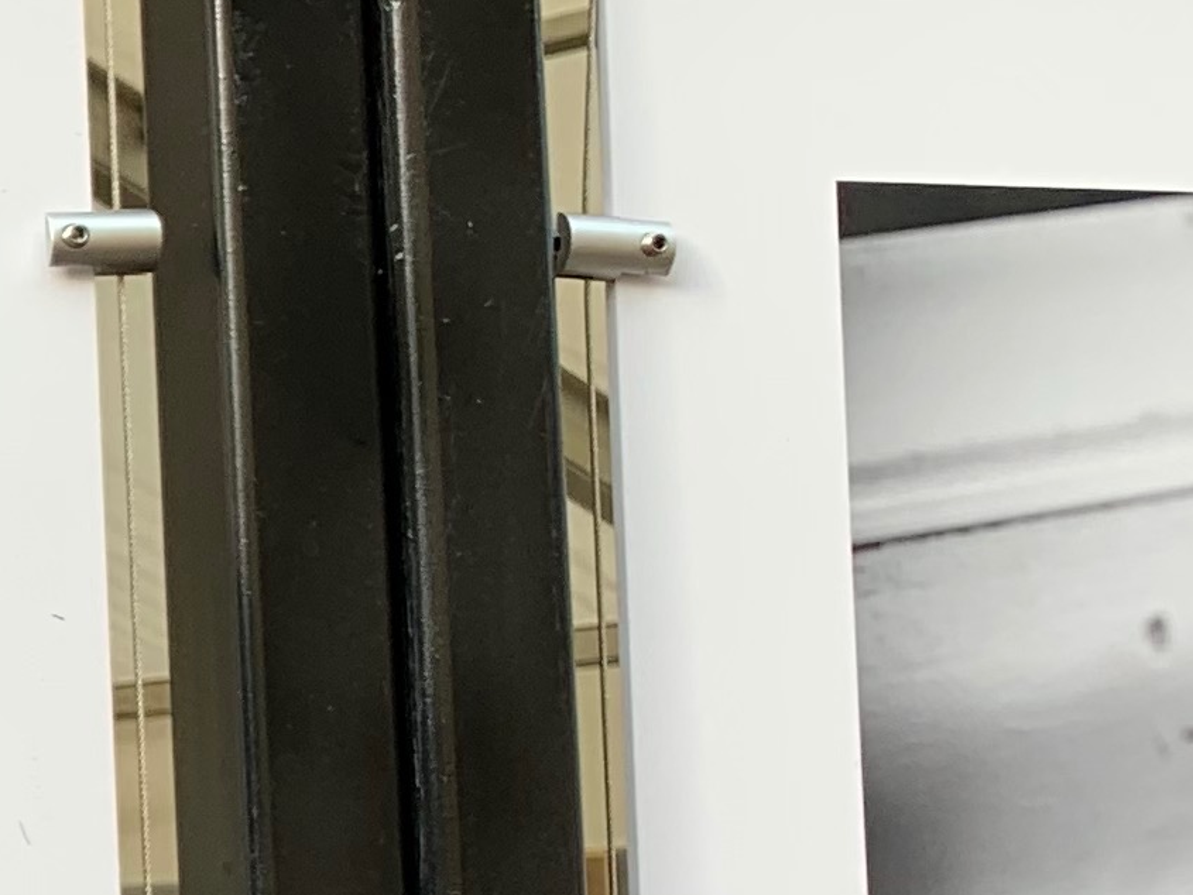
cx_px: -1470
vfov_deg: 11.9
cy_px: 837
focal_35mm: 124
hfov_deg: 12.9
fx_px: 4274
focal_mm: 4.25
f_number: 1.8
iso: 25
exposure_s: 1/194
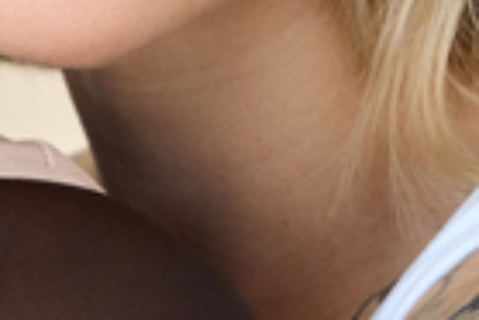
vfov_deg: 5.7
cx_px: -196
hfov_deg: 8.4
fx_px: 3196
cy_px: -201
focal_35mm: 240
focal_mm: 56.7
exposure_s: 1/200
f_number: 7.1
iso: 2000
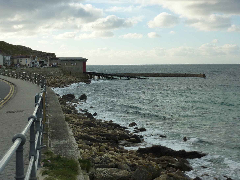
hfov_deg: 32.7
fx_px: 409
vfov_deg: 24.8
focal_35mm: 59
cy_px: 90
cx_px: 120
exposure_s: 1/500
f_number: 4.5
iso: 125
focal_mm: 9.7
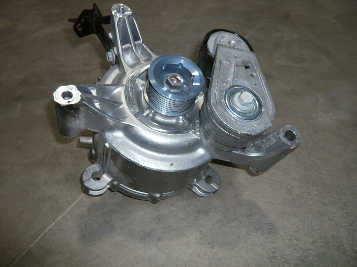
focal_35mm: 28
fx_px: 289
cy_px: 134
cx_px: 178
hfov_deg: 63.4
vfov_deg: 49.7
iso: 100
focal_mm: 4.6
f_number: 2.8
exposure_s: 1/30
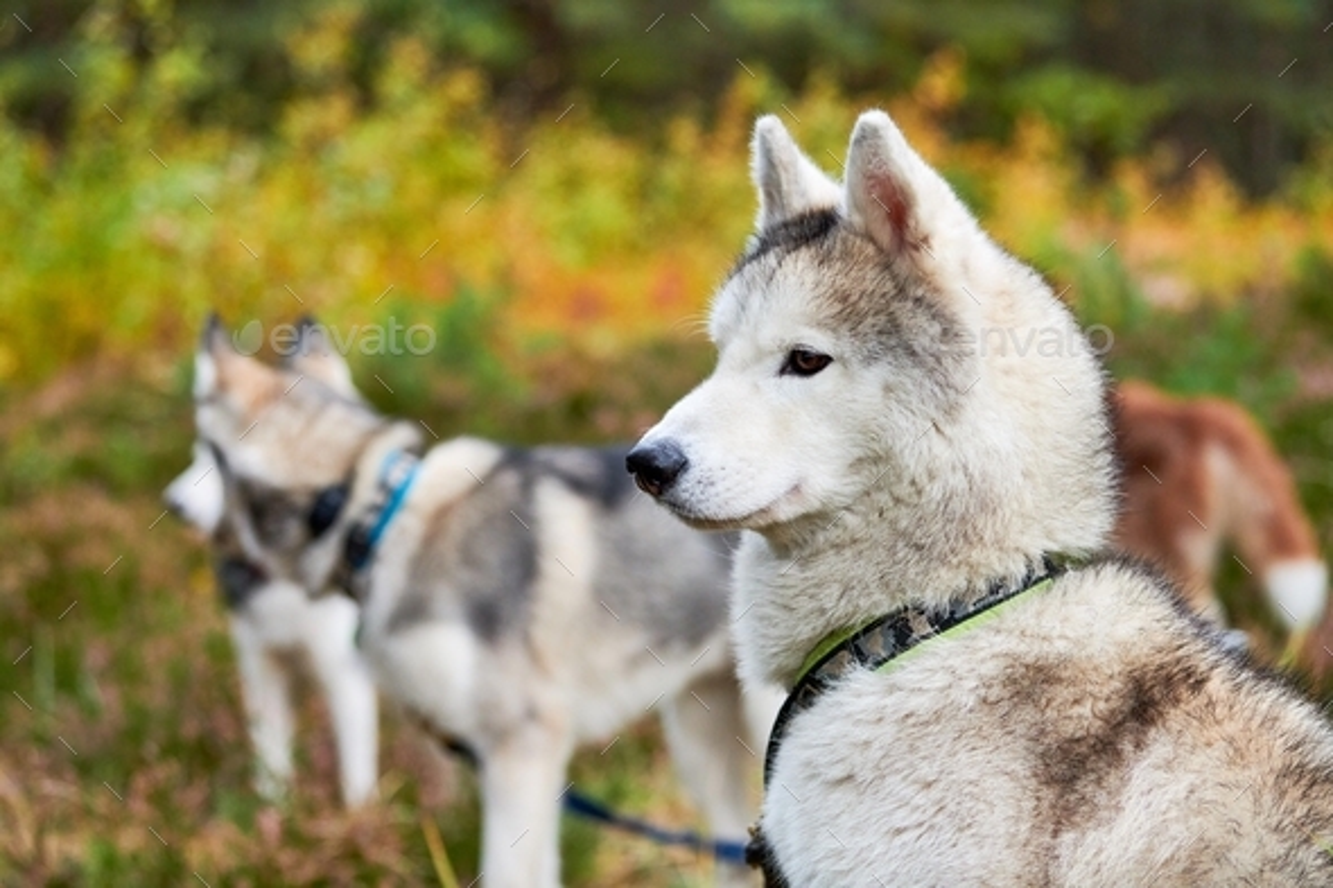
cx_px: 666
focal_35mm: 75
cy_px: 444
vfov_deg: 18.2
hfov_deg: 27.0
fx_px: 2776
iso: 800
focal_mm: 75
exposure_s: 1/3200
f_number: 3.5
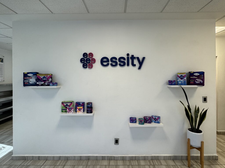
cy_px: 84
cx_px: 112
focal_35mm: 14
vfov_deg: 85.7
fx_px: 91
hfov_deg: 102.1
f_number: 2.2
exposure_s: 1/122
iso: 50
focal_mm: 2.22
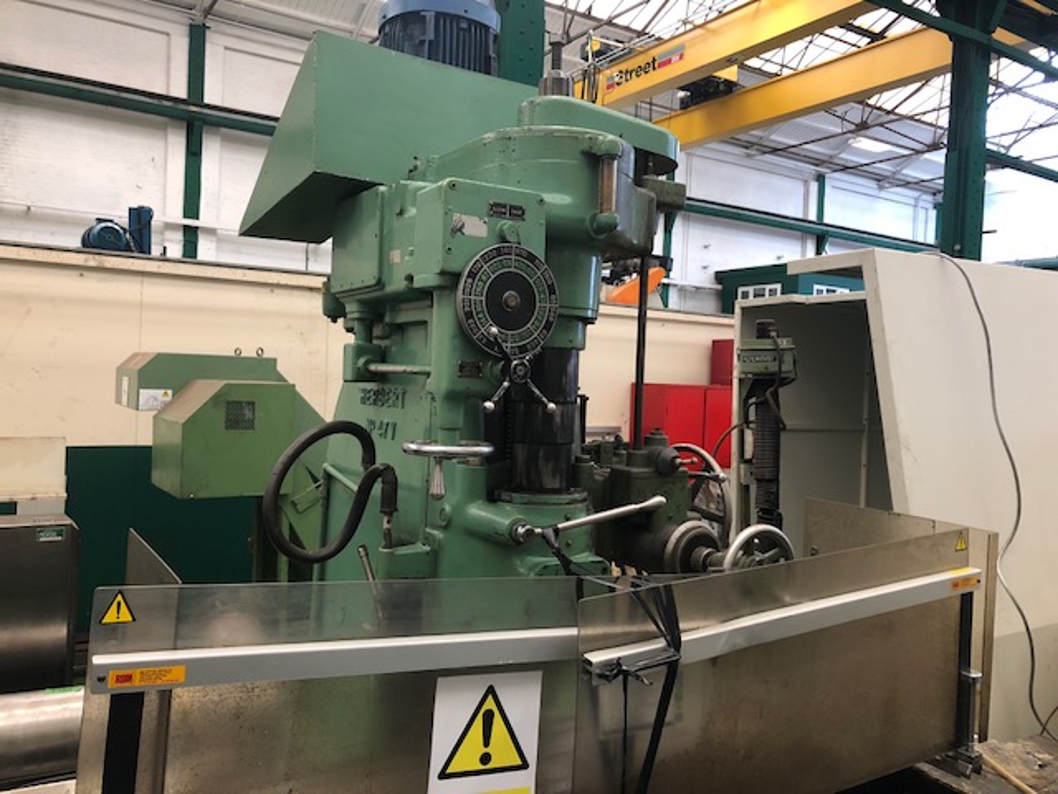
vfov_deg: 49.7
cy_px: 397
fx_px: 856
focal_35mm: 28
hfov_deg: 63.4
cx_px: 529
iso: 40
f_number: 1.8
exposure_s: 1/33
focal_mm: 3.99
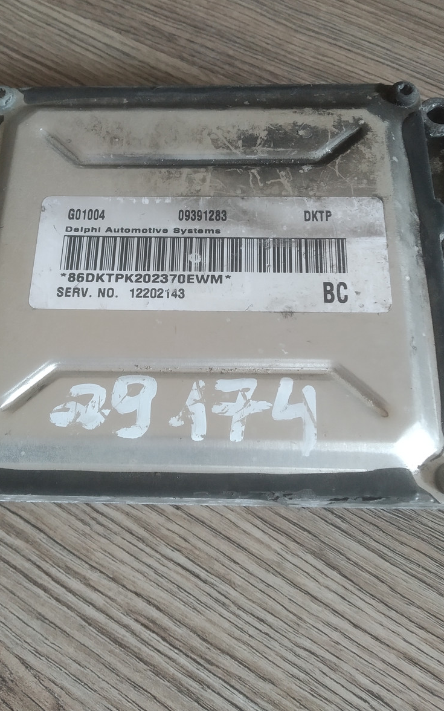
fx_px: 581
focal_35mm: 30
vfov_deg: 62.8
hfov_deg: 41.8
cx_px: 196
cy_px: 326
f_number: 2.2
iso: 320
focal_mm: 3.82
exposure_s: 1/33
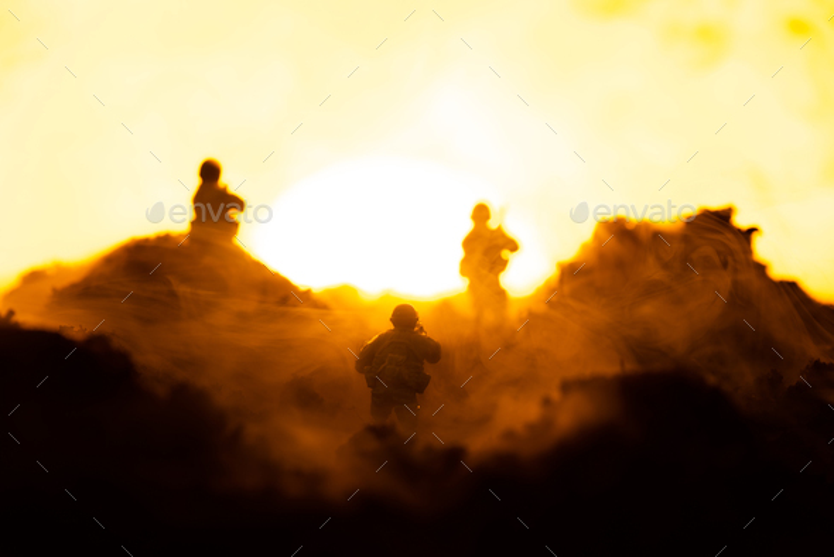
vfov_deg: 13.1
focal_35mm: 105
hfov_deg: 19.4
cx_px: 417
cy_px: 278
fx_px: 2434
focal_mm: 105
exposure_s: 1/160
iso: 160
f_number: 5.6
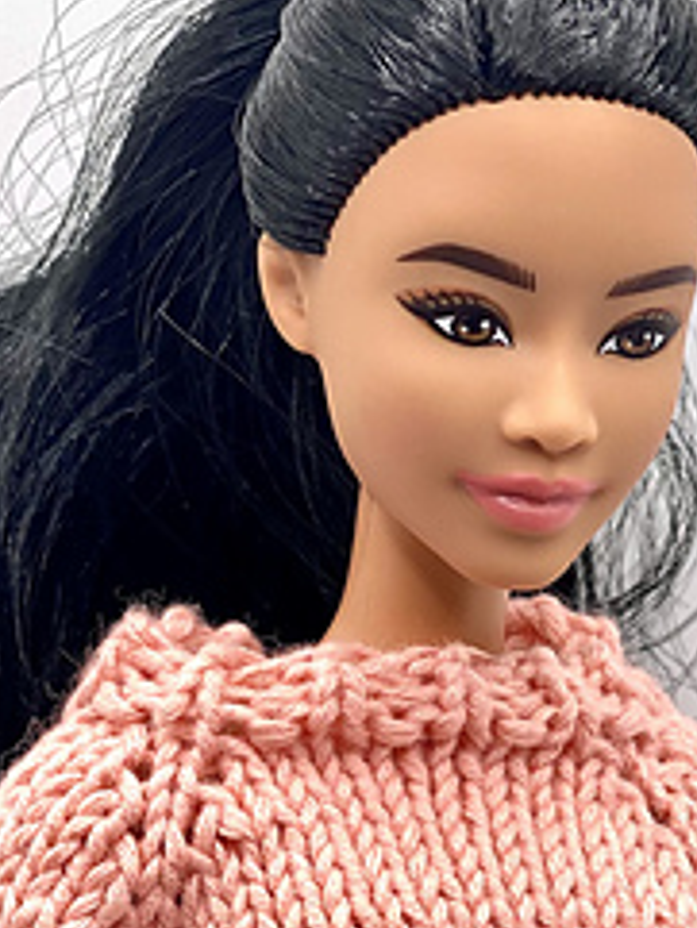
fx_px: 3702
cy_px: 1101
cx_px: 535
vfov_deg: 13.9
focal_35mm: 138
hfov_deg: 10.7
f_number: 2
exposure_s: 1/120
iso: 25
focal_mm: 6
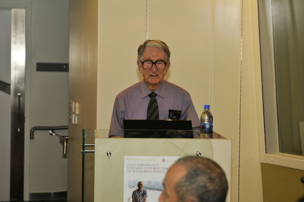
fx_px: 886
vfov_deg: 13.0
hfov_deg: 19.5
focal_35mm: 105
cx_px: 152
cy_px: 101
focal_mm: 70
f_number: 2.8
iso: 250
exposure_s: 1/125
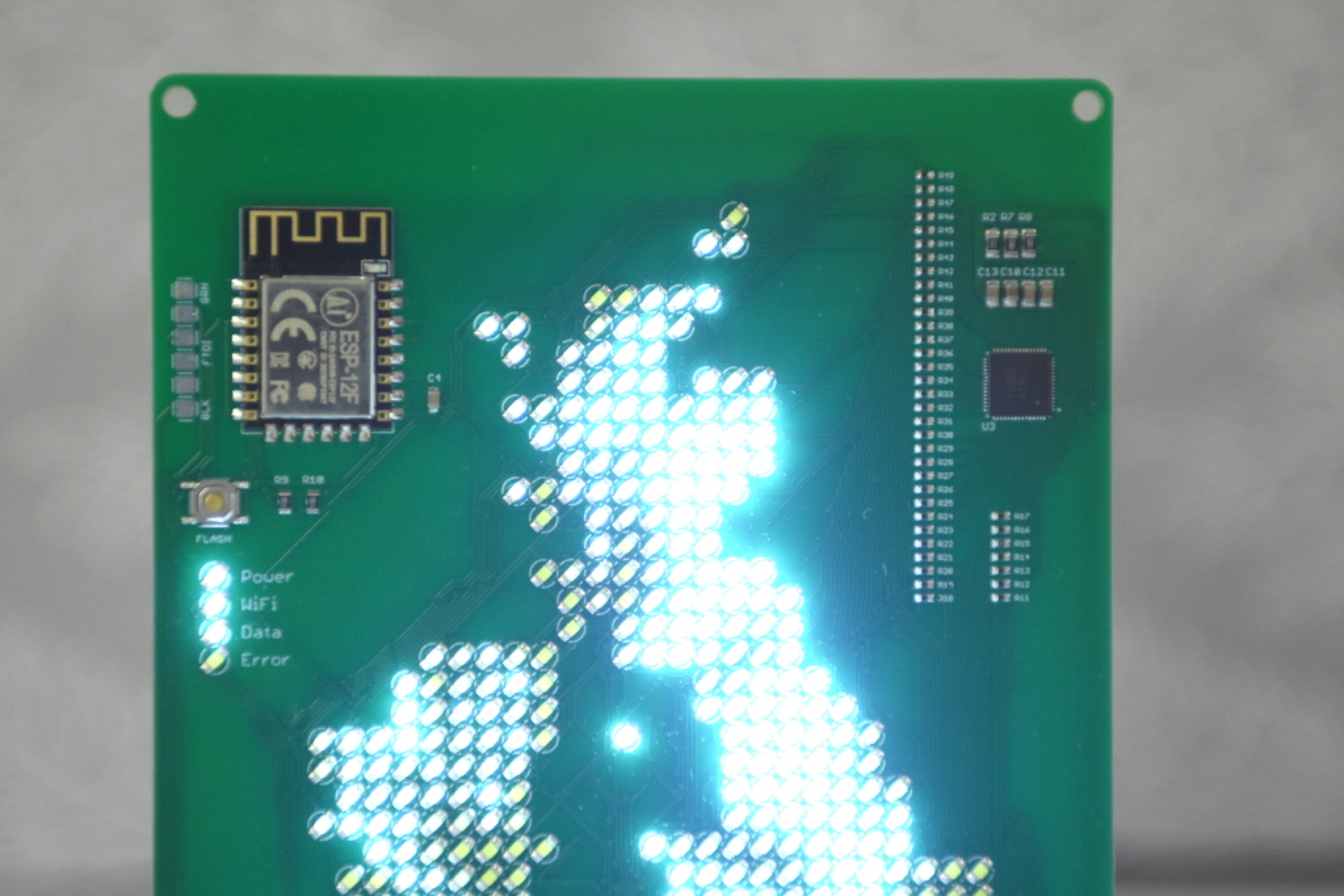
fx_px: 3920
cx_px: 672
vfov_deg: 13.0
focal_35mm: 105
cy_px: 448
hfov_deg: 19.5
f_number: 2.8
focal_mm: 70
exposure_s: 1/160
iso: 1250
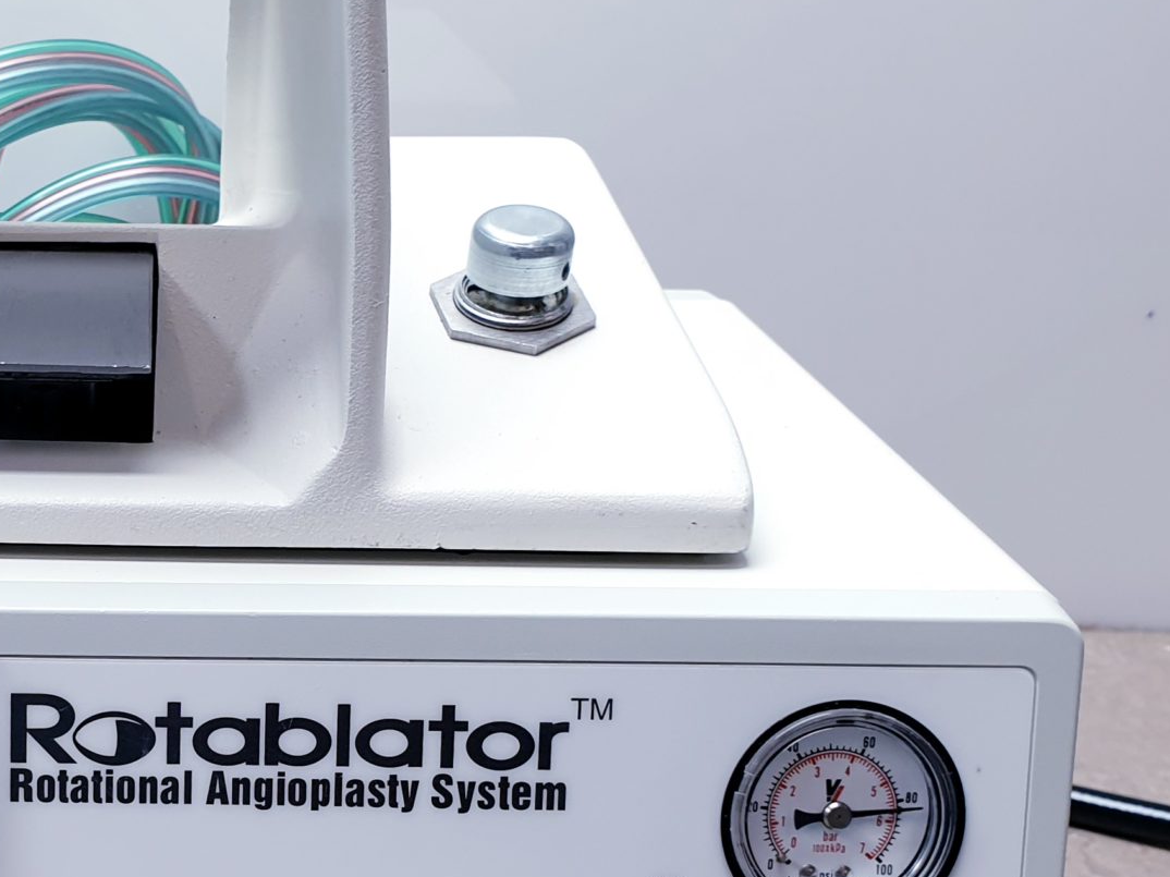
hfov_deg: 29.5
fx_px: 2095
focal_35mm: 62
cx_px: 44
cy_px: 719
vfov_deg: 23.3
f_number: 2.4
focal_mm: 4.3
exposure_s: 1/50
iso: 64
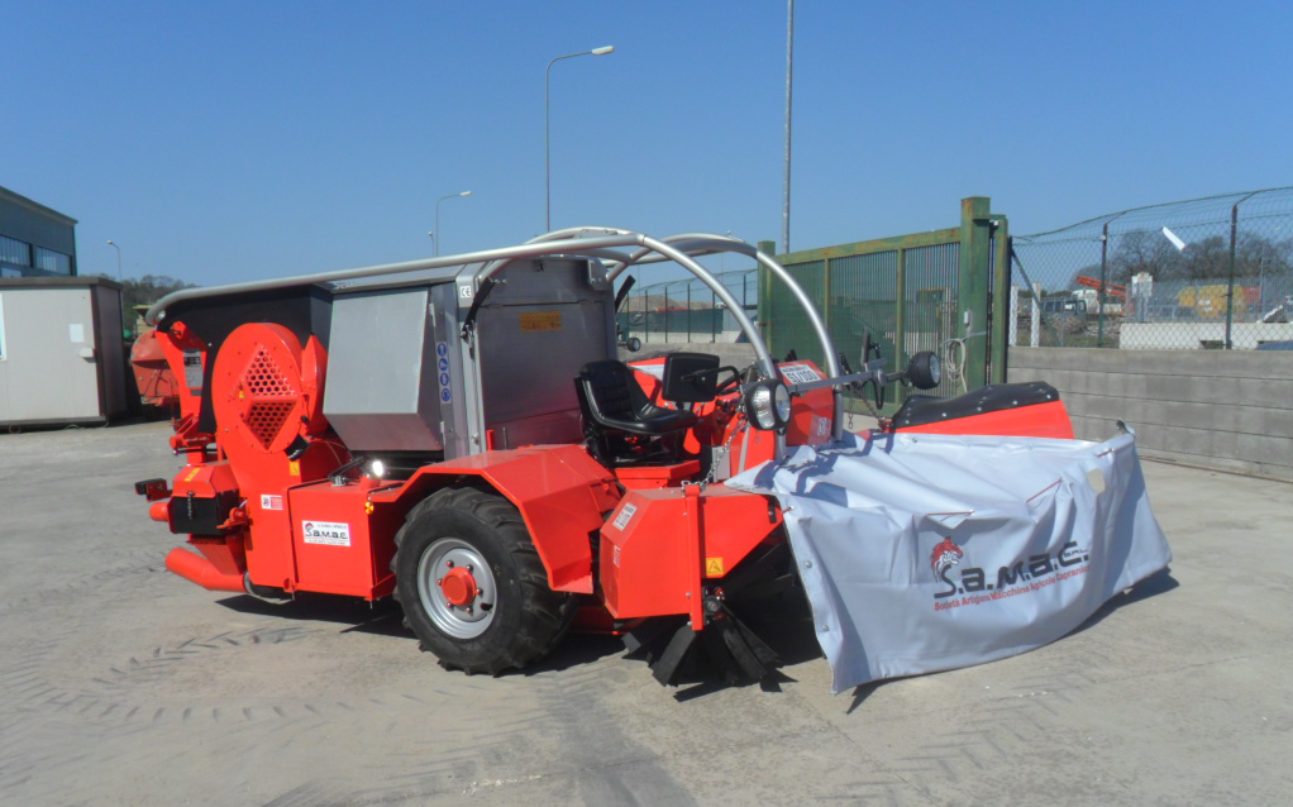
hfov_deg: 56.7
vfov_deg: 37.1
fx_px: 1198
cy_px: 479
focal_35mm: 34
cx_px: 646
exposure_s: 1/350
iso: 80
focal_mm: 5.7
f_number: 9.4
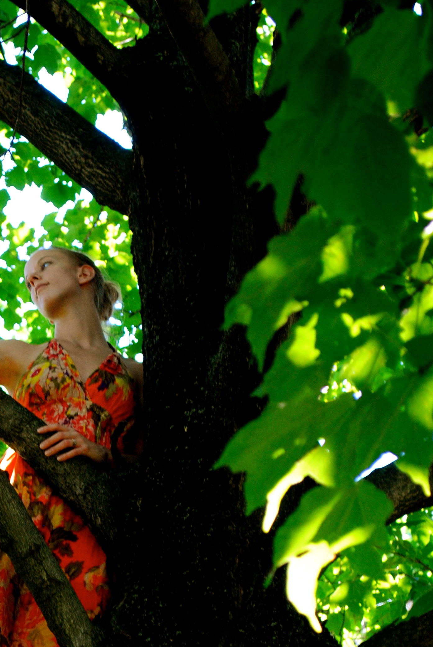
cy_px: 483
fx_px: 2752
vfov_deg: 13.4
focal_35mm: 153
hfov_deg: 9.0
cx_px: 55
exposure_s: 1/50
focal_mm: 55
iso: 400
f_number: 5.6
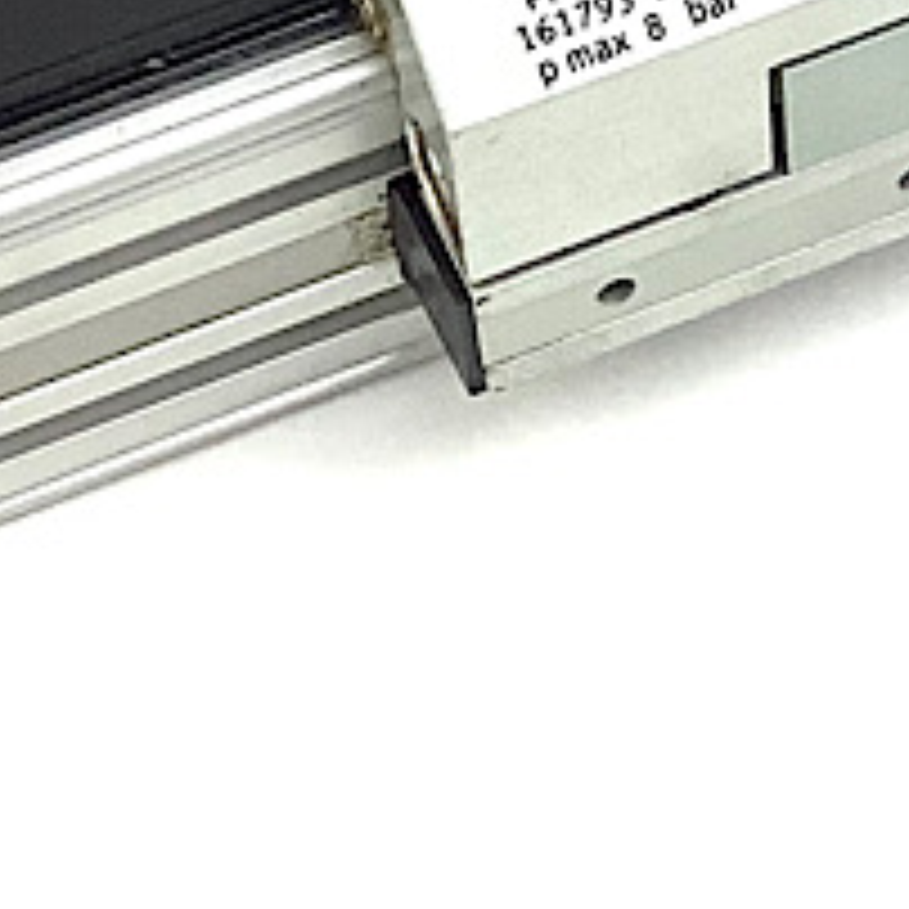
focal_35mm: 161
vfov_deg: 10.8
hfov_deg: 10.8
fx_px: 4783
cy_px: 144
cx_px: 830
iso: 100
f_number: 2.4
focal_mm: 3.3
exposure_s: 1/50
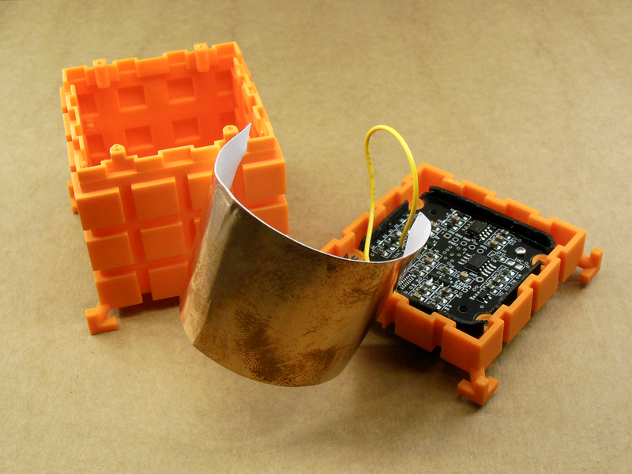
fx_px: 785
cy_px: 237
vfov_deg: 33.6
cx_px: 316
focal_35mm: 43
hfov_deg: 43.9
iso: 320
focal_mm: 7.7
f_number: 3.8
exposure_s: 1/30
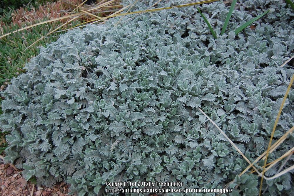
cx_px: 147
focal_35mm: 39
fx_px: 318
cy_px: 98
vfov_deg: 34.2
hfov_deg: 49.6
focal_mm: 26
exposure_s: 1/500
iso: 400
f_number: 4
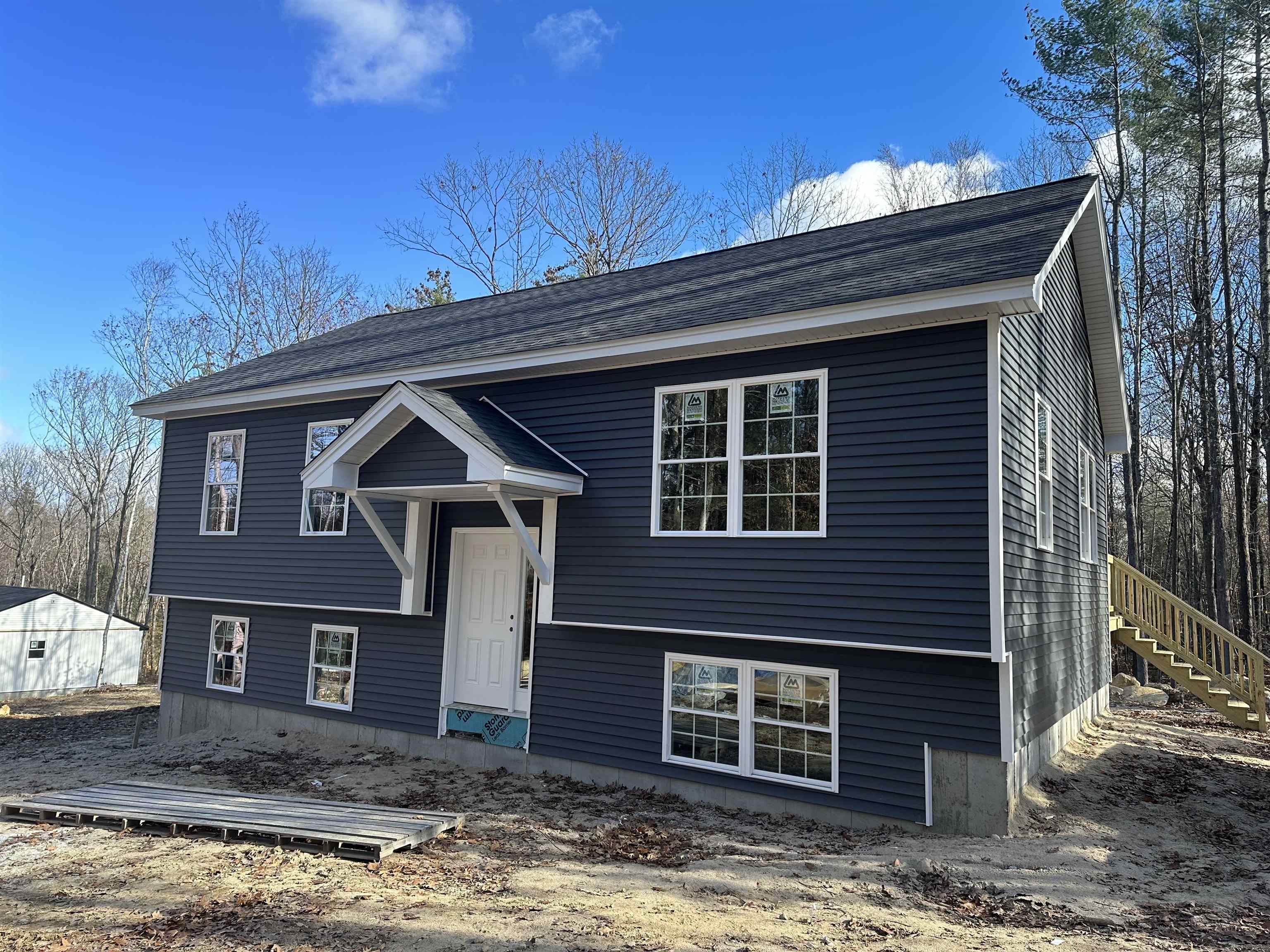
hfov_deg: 71.6
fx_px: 881
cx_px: 635
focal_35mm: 24
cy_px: 476
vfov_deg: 56.8
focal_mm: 6.86
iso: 80
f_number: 1.78
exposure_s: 1/1107
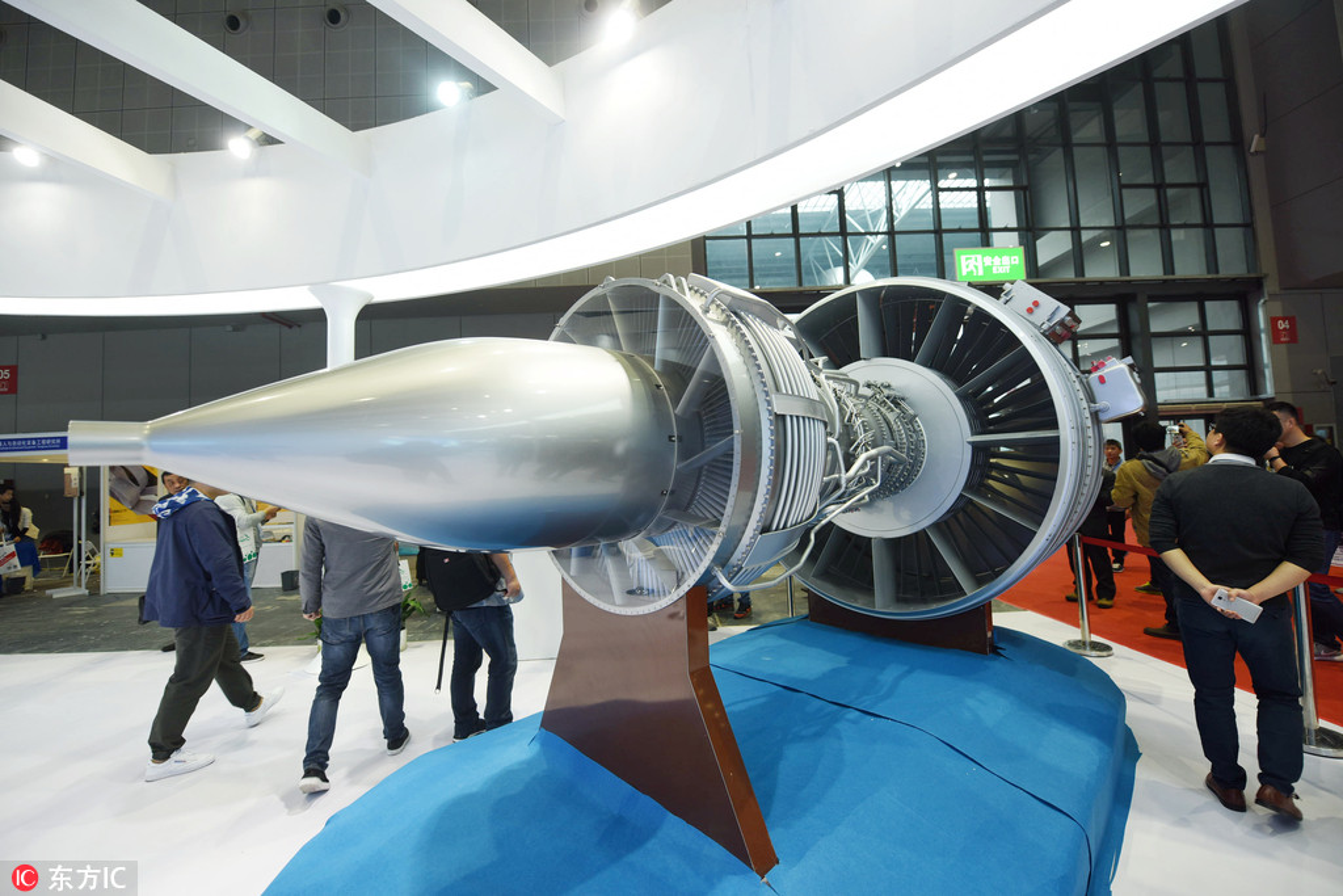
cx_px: 672
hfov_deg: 104.2
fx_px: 522
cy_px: 448
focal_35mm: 14
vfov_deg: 81.2
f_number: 3.2
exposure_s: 1/125
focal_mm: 14
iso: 400
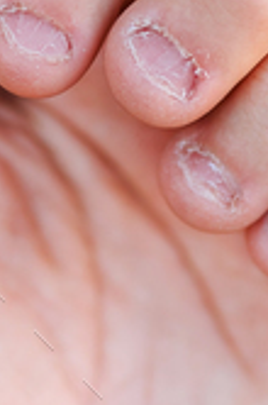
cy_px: 126
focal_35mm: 187
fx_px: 2097
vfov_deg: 11.0
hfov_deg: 7.3
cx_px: 202
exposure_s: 1/320
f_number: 2
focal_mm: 35
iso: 125
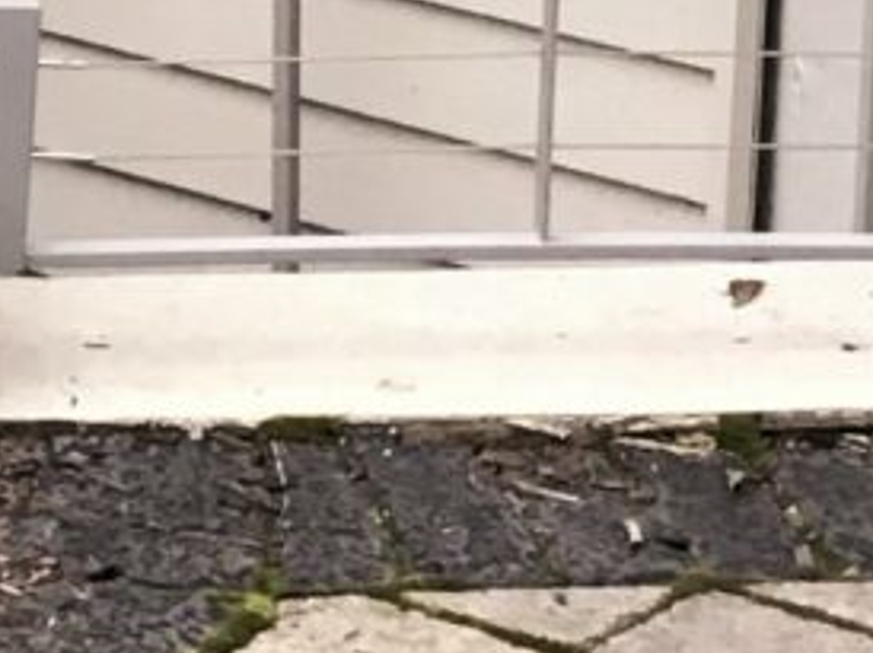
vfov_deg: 8.0
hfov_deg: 11.0
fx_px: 4384
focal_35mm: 174
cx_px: -344
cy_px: -796
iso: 32
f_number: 2.4
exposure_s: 1/30
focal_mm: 3.3
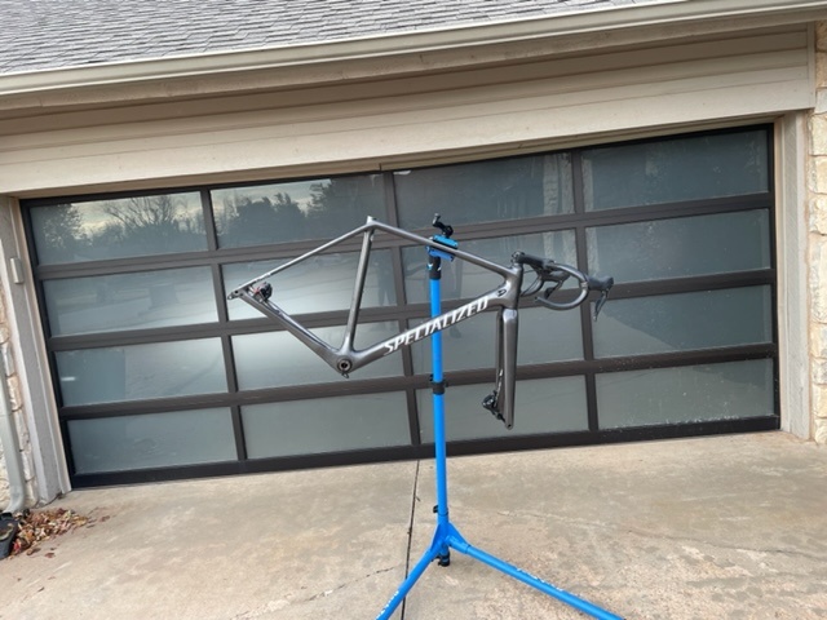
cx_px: 414
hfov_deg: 67.3
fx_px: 621
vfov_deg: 53.1
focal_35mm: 26
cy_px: 310
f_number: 1.6
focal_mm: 4.2
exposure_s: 1/238
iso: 32
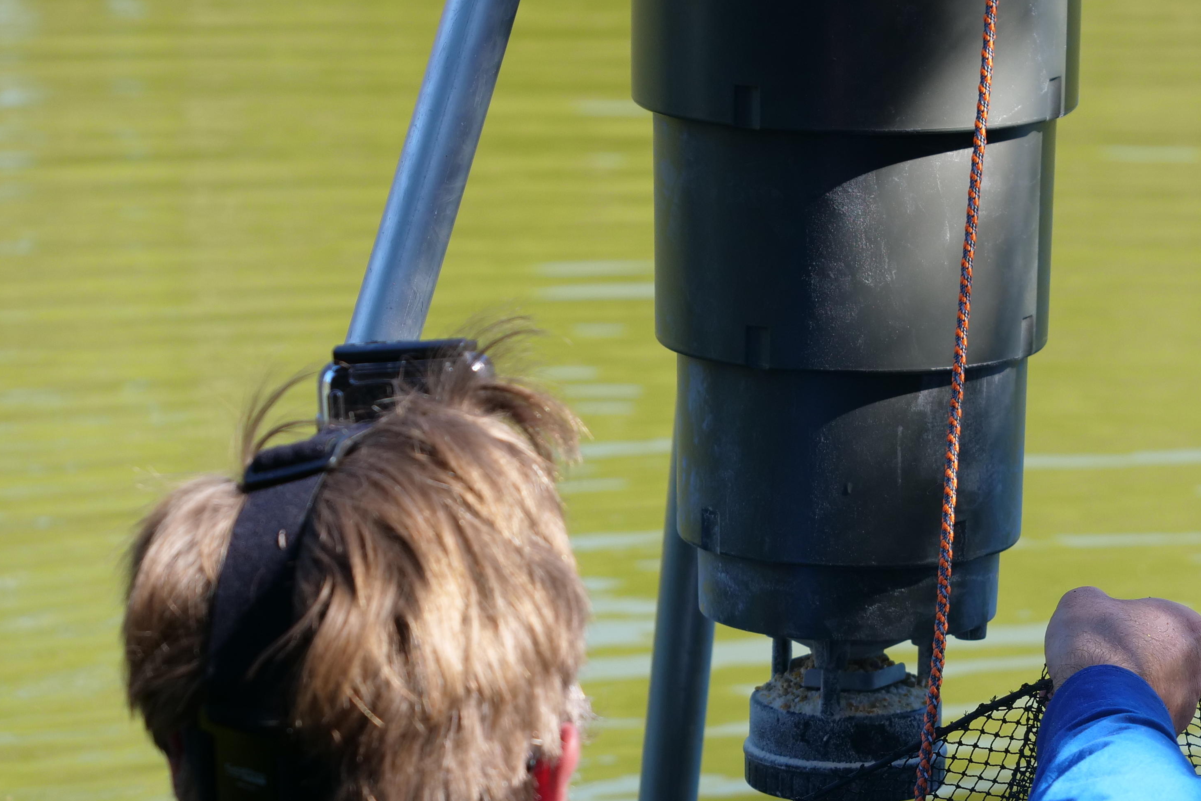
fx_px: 7105
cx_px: 878
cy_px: 322
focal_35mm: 213
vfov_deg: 6.4
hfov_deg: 9.6
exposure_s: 1/500
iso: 200
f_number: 4
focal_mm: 60
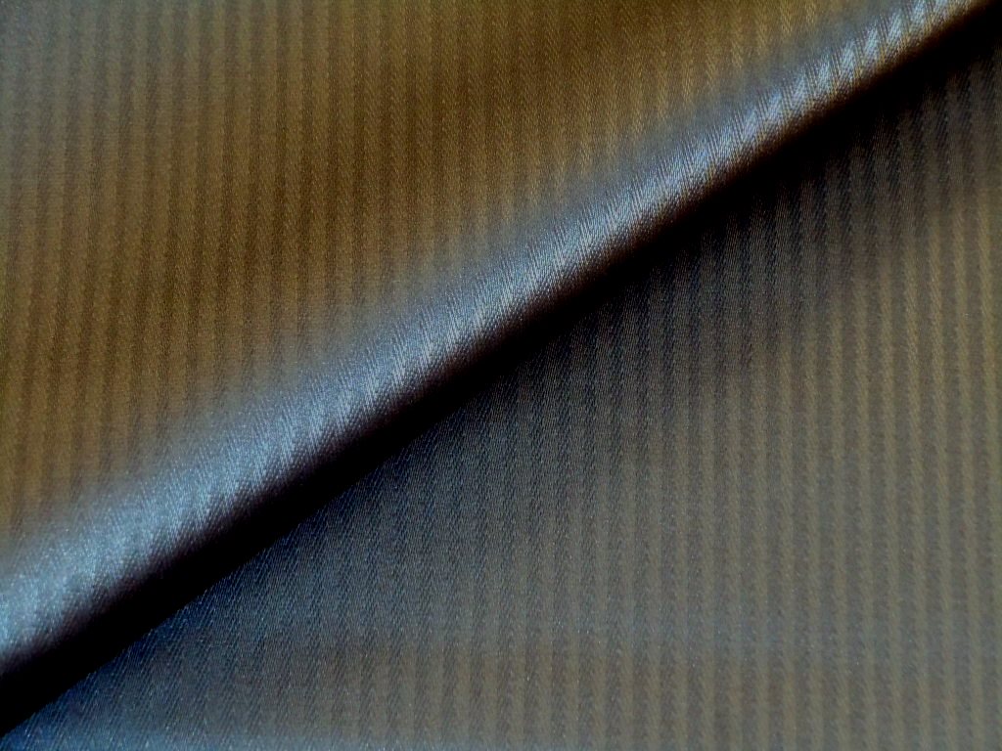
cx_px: 501
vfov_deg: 14.5
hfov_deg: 19.3
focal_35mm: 102
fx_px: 2953
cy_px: 376
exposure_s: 1/50
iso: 1250
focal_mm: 18.3
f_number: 5.4
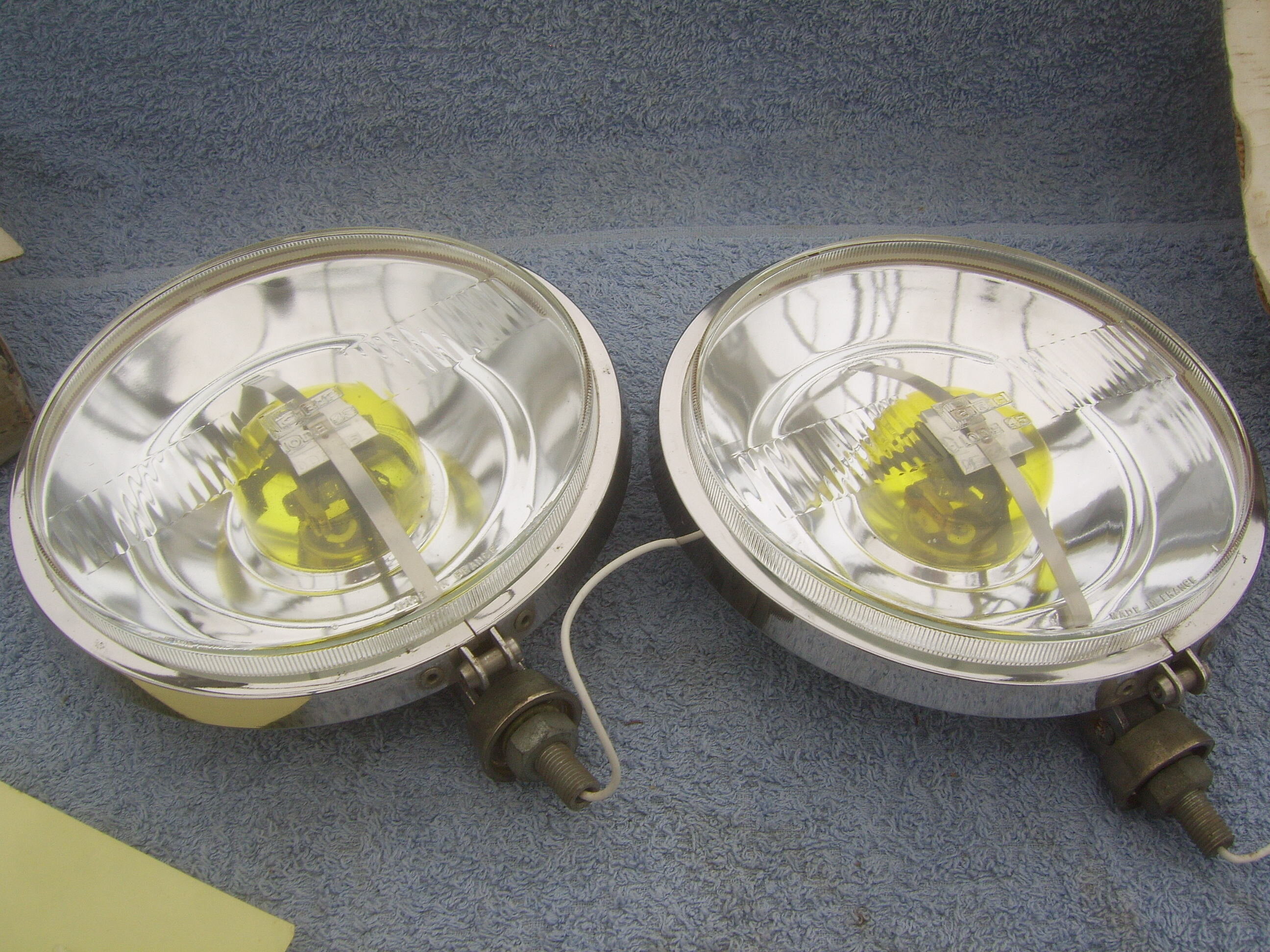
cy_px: 476
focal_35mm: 38
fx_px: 1394
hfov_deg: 49.0
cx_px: 635
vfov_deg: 37.7
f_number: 5.7
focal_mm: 7.8
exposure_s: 1/80
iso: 50
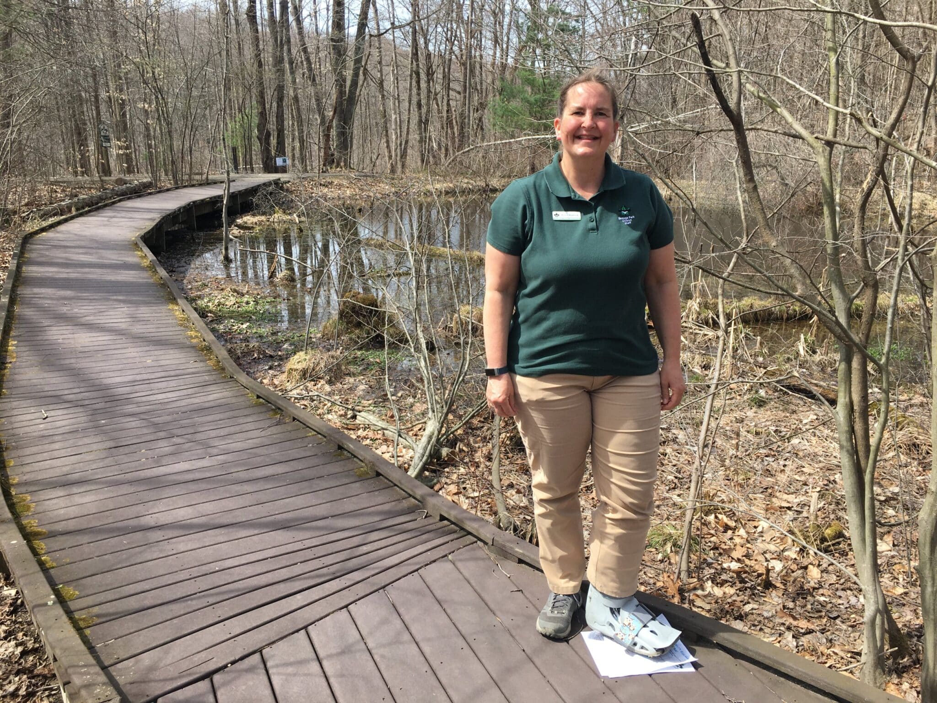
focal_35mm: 29
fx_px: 785
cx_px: 468
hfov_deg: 61.7
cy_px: 352
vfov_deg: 48.2
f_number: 2.2
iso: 25
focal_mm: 4.15
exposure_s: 1/478
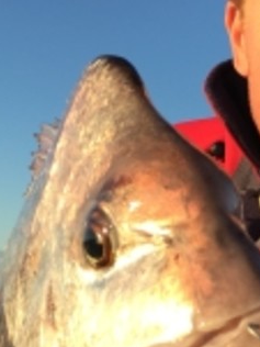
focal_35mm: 77
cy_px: 267
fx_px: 771
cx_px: 271
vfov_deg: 25.0
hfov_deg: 18.5
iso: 32
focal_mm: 4.15
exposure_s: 1/807
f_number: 2.2
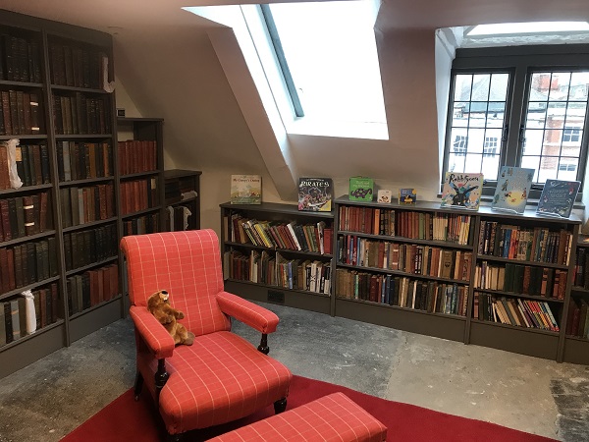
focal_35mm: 28
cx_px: 294
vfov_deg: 49.7
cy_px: 221
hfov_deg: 63.4
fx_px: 476
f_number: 1.8
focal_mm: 3.99
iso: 32
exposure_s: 1/33
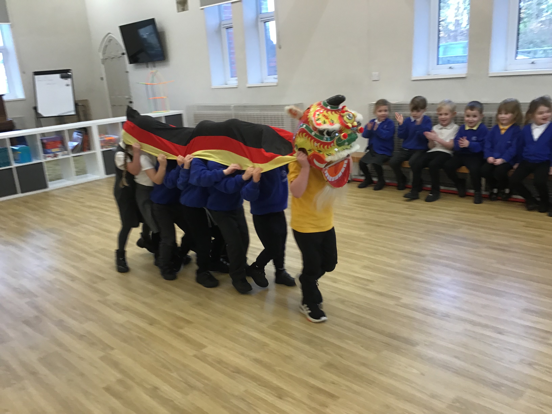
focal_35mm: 31
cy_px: 207
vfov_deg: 45.4
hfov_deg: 58.4
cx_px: 276
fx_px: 494
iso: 64
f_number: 2.4
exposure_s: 1/33
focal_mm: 3.3
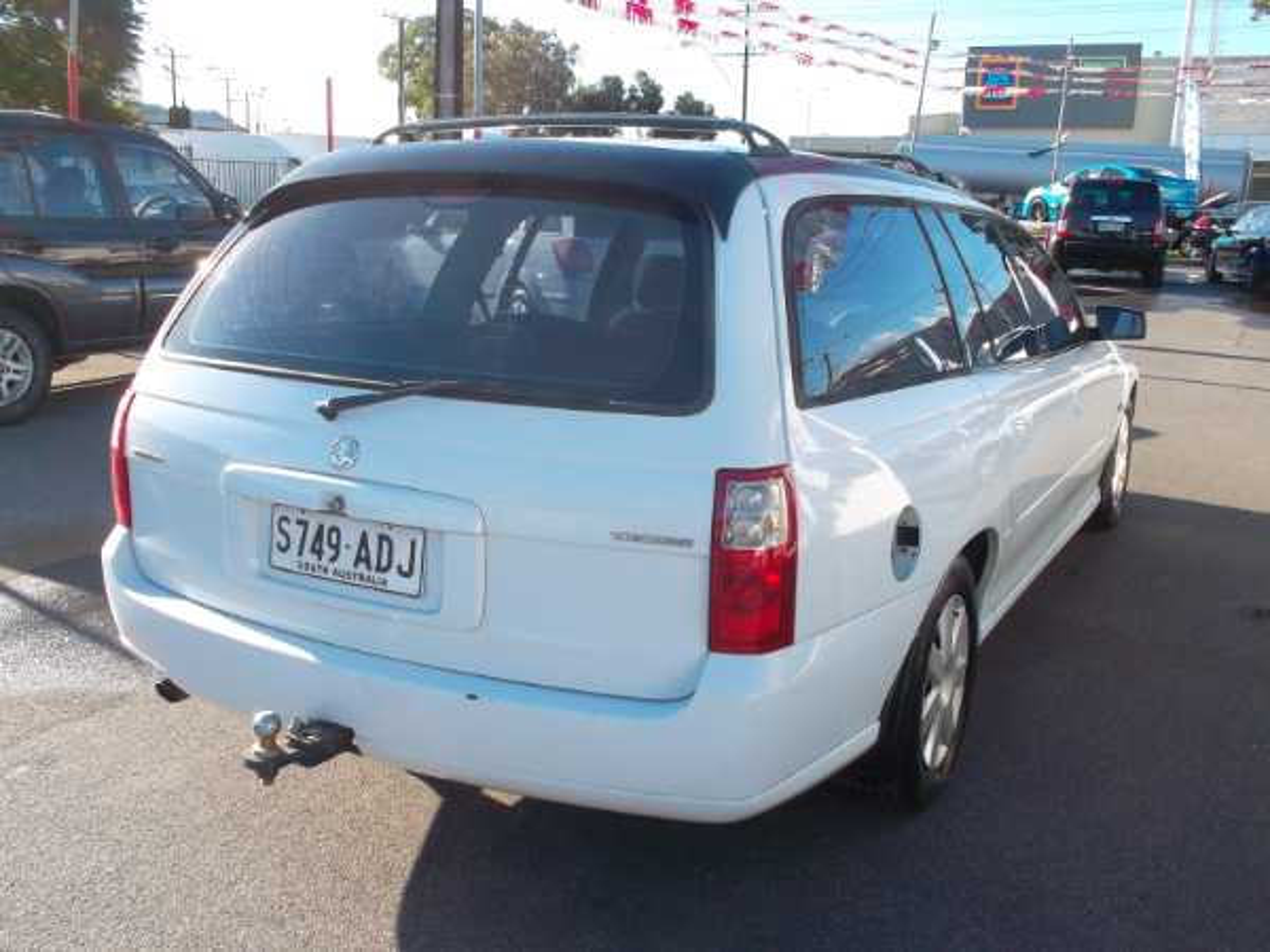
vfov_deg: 49.7
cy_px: 476
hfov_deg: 63.4
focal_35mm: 28
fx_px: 1027
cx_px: 635
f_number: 3.3
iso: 80
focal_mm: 4.1
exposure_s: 1/320
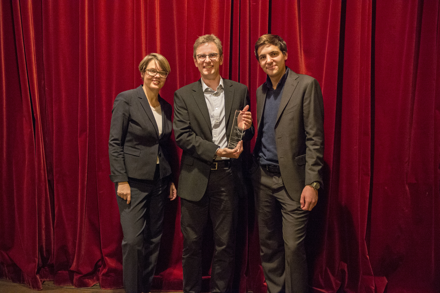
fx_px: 440
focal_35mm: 36
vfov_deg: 36.8
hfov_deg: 53.2
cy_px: 146
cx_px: 220
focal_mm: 36
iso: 5000
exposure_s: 1/125
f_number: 2.8
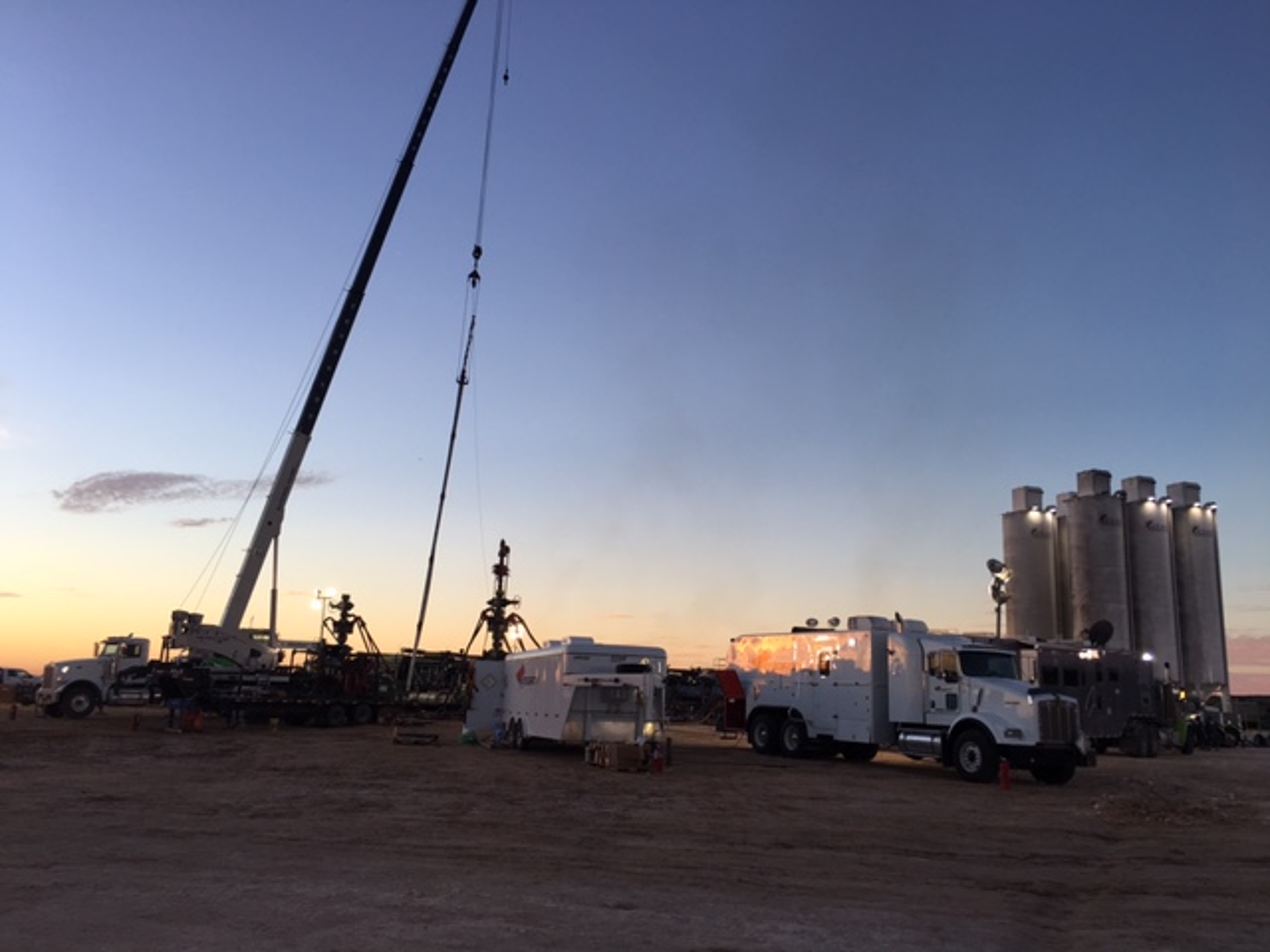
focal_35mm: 29
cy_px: 476
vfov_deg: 48.2
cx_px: 635
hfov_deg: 61.7
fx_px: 1064
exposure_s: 1/120
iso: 25
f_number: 2.2
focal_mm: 4.15
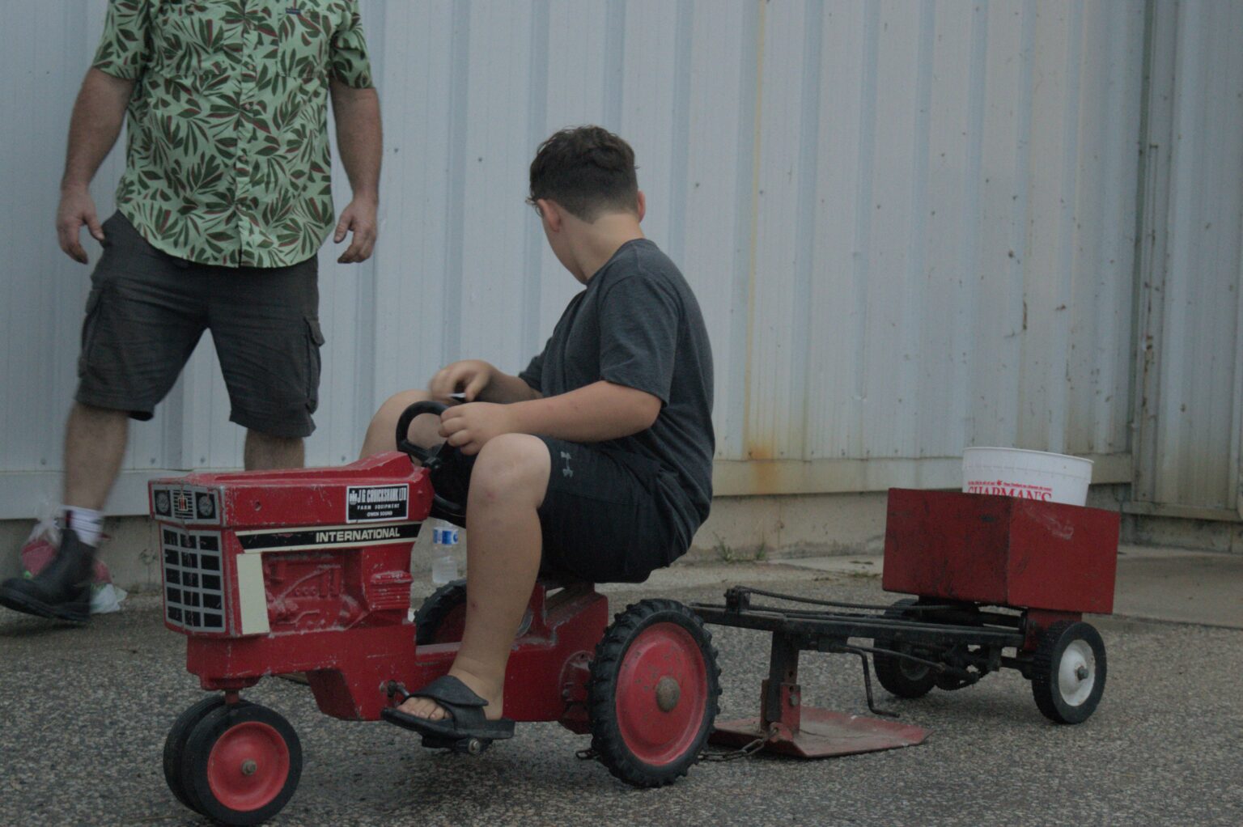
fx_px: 2381
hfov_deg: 29.3
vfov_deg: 19.7
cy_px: 414
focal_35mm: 69
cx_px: 622
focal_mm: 46
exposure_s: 1/60
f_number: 5
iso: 2200
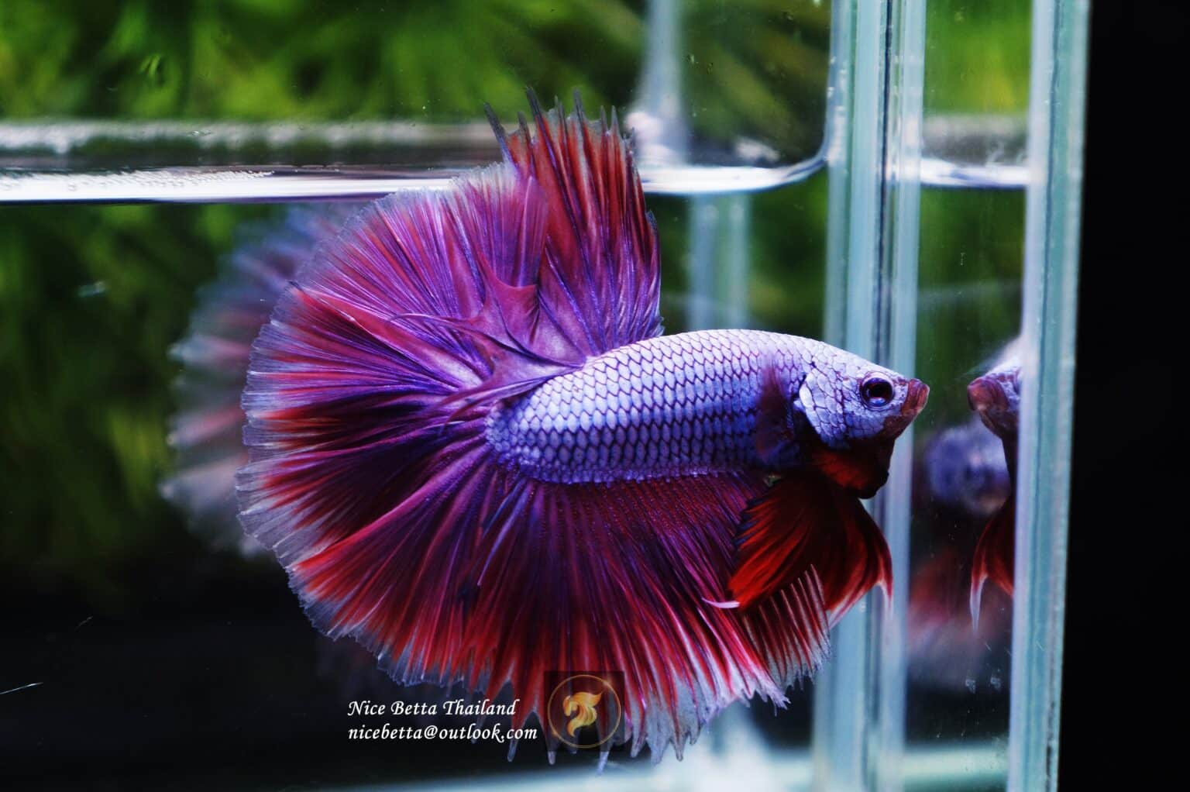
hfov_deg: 24.6
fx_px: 2725
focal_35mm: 82
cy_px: 396
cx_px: 595
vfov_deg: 16.5
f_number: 5.6
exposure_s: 1/100
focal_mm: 55
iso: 800
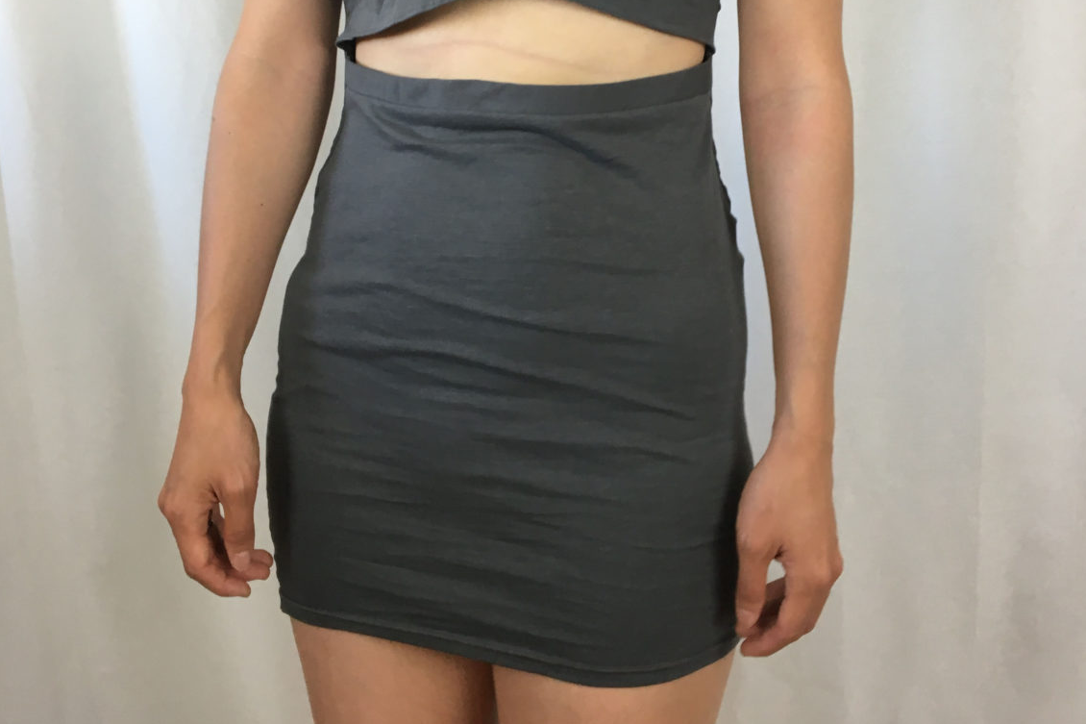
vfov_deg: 32.0
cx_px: 544
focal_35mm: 41
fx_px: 1237
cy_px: 173
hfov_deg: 47.4
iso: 50
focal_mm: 4.15
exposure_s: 1/30
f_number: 2.2
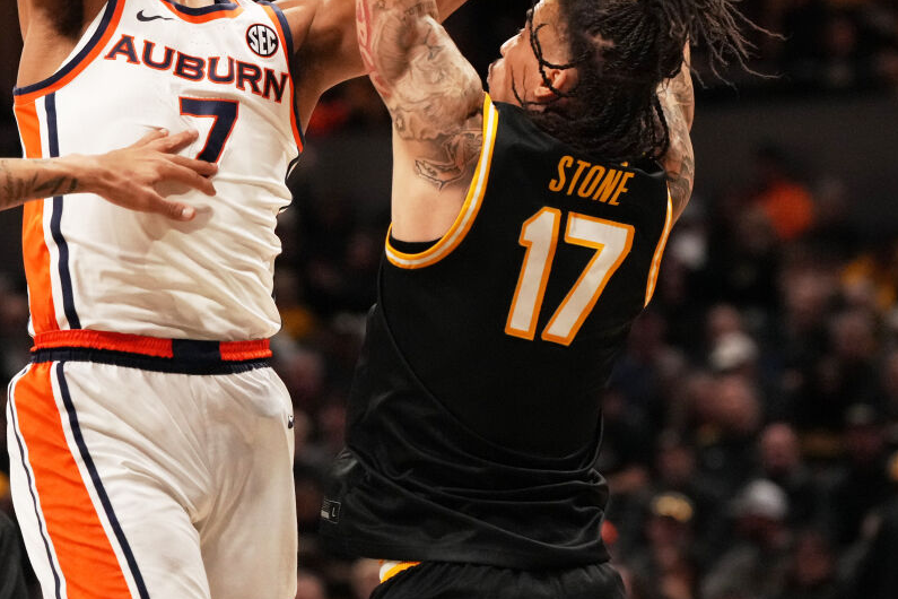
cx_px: 263
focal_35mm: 286
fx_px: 7134
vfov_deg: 4.8
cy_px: 92
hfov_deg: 7.2
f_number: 3.2
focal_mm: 129
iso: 6400
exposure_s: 1/2500
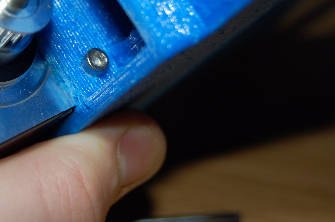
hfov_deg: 22.0
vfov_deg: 14.8
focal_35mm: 92
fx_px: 855
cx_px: 83
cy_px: 57
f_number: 5.6
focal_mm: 38
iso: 200
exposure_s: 1/80
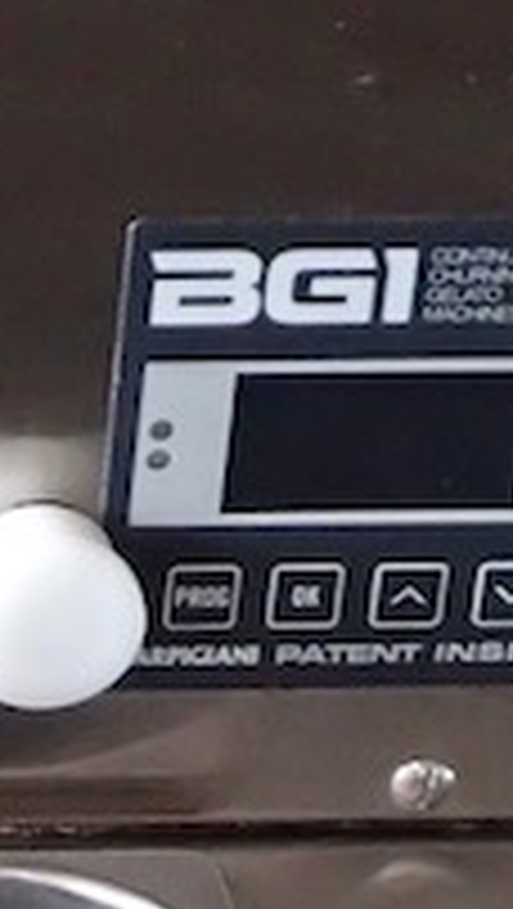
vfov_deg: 10.3
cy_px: 1012
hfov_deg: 5.7
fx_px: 4993
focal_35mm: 207
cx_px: -752
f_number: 2.3
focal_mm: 5.5
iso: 400
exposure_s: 1/30
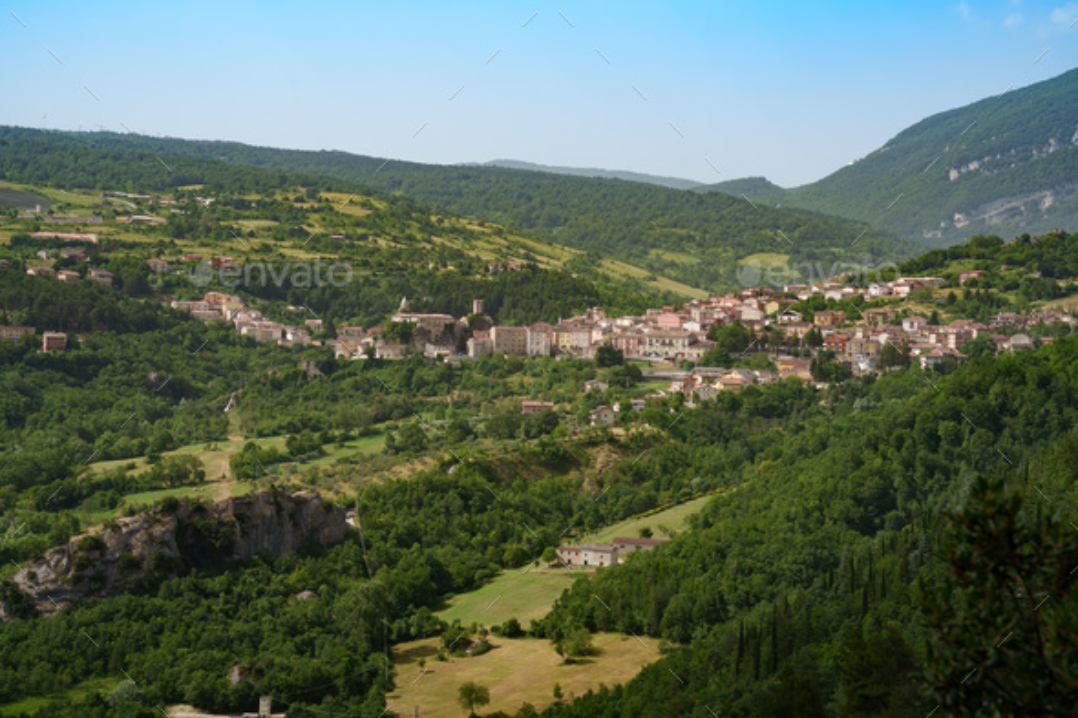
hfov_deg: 26.0
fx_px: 2335
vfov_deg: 17.5
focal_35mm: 78
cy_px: 359
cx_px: 539
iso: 100
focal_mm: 78
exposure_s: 1/160
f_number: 9
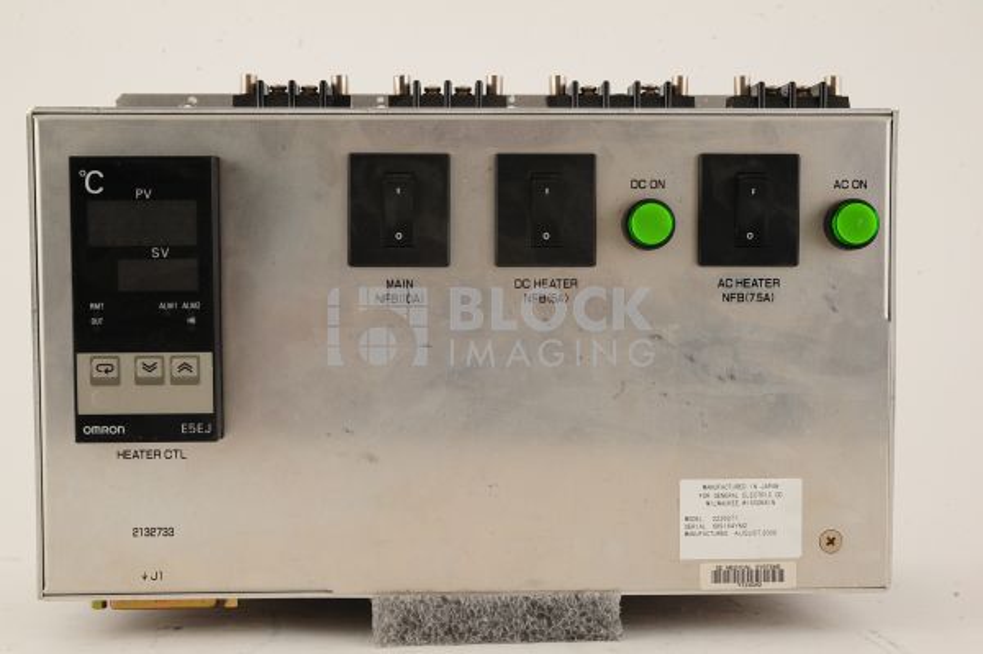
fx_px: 1364
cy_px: 327
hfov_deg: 39.6
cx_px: 492
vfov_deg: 26.9
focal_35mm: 50
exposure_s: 1/125
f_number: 14
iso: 1600
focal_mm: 50
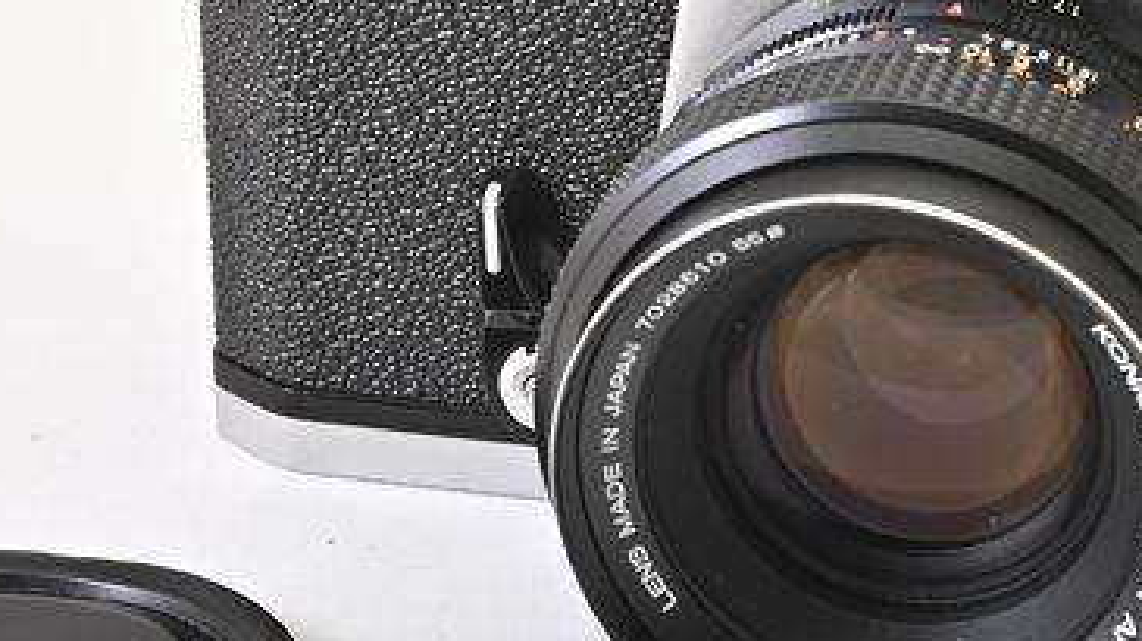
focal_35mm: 155
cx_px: 613
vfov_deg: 7.8
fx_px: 4692
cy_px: 81
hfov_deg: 13.9
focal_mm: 60
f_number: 16
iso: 100
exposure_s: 1/200
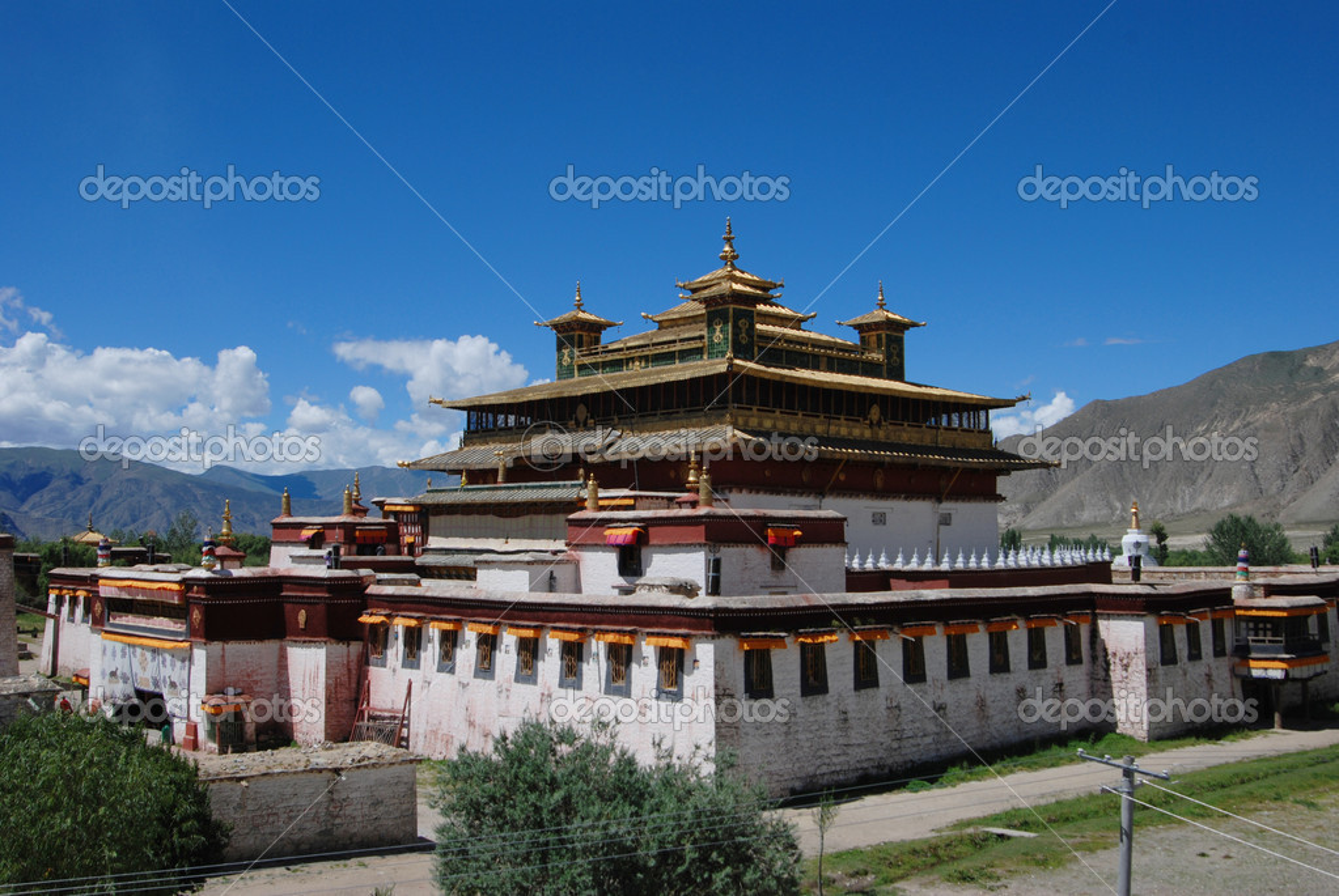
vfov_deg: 37.0
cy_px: 448
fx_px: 1341
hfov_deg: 53.1
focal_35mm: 36
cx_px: 670
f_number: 8
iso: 100
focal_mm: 24
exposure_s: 1/320
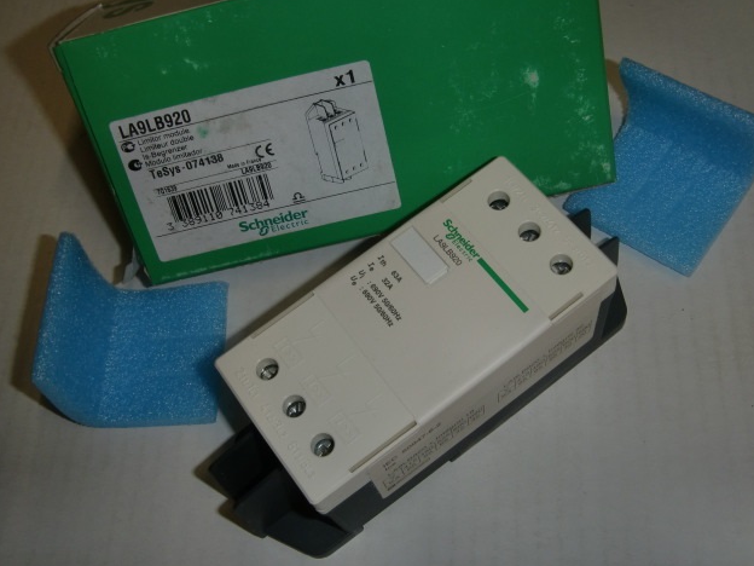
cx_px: 384
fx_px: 849
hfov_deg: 47.9
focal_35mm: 39
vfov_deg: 36.8
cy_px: 279
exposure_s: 1/30
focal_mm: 6.66
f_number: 3.9
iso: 64
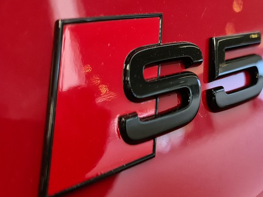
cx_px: 186
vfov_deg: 39.7
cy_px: 101
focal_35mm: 36
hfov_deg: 49.9
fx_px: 274
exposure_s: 1/100
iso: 1000
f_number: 1.8
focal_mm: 7
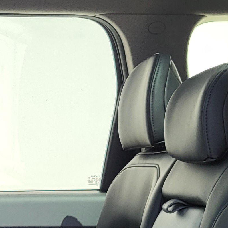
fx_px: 857
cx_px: -43
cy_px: 426
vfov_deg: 13.4
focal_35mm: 115
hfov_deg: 14.7
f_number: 1.8
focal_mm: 5.4
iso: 40
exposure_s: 1/443
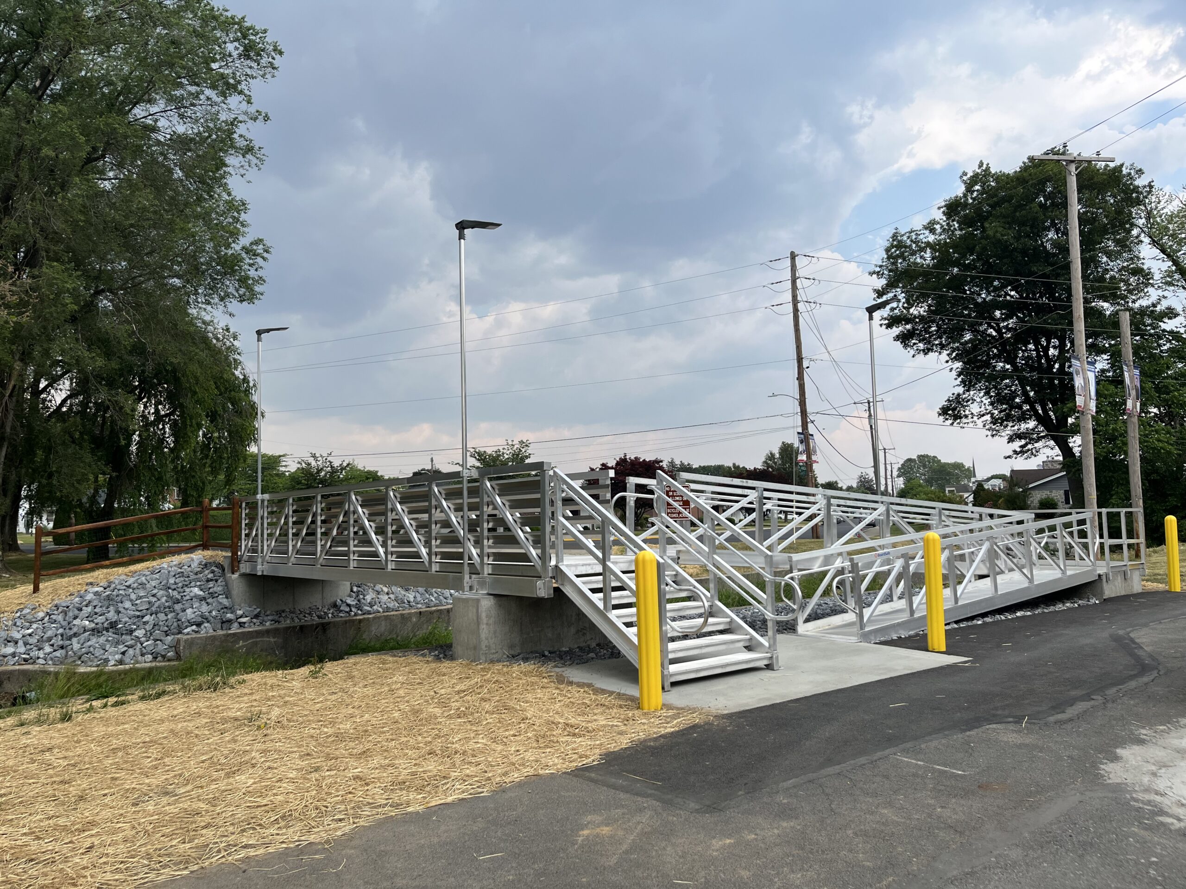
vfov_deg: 53.1
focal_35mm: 26
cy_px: 444
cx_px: 593
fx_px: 891
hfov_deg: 67.3
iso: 50
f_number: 1.6
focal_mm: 5.1
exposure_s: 1/1558
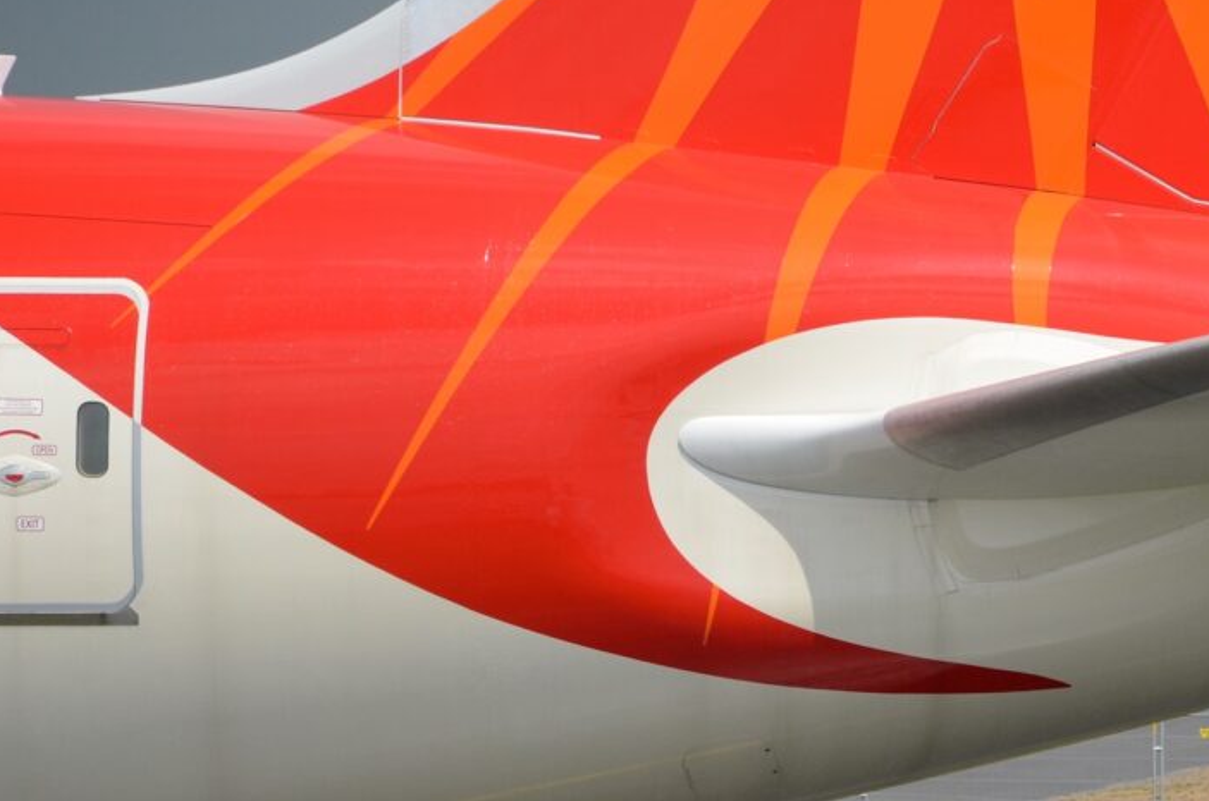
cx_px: 1228
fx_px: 11535
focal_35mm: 344
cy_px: 687
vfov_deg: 4.0
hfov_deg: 6.0
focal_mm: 105
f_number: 9
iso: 400
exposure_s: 1/1250
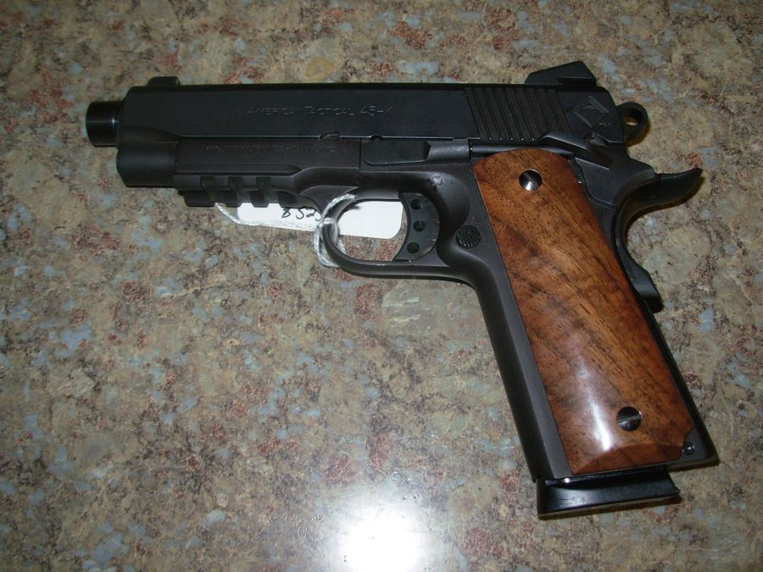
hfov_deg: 49.0
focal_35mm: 38
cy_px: 286
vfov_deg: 37.7
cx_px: 382
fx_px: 838
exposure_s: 1/32
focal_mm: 6.3
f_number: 2.9
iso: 50
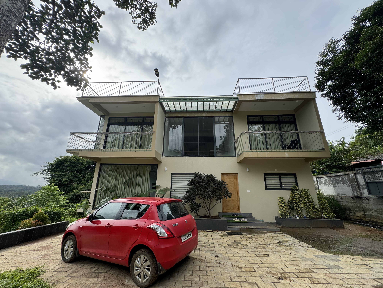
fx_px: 155
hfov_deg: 102.1
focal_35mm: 14
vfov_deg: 85.7
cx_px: 192
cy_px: 144
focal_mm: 2.22
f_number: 2.2
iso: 40
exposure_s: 1/456
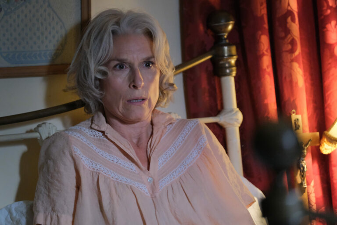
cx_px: 168
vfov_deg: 7.1
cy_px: 112
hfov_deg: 10.6
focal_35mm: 194
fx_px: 1816
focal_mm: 129.2
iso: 8000
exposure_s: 1/125
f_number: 2.8
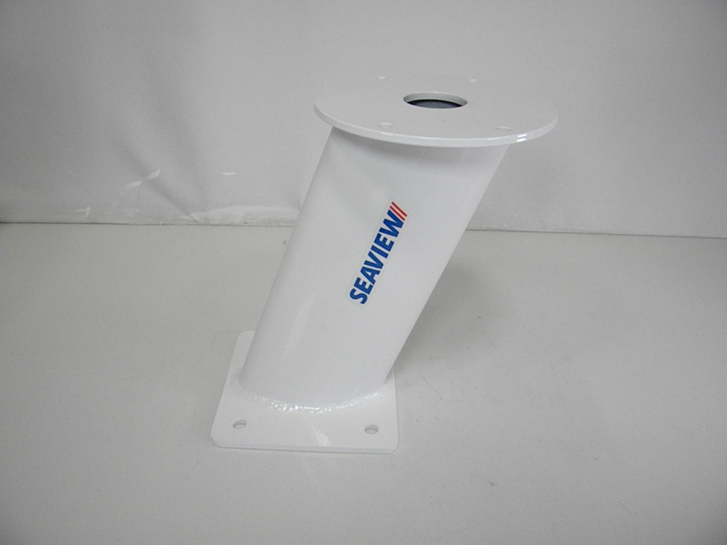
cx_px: 364
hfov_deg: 63.4
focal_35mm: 28
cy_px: 272
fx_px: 588
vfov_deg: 49.7
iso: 720
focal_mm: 5
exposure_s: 1/314
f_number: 7
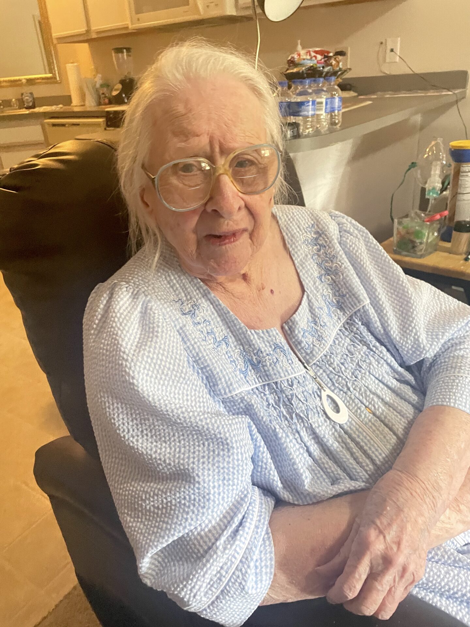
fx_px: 471
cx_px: 235
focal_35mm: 26
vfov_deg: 67.3
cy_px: 314
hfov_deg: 53.1
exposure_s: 1/40
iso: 640
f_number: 1.6
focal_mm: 4.2
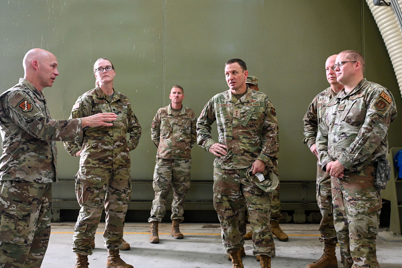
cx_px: 231
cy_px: 121
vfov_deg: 33.4
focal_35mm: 40
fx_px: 447
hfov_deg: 48.3
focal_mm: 32
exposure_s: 1/100
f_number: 4
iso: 1600
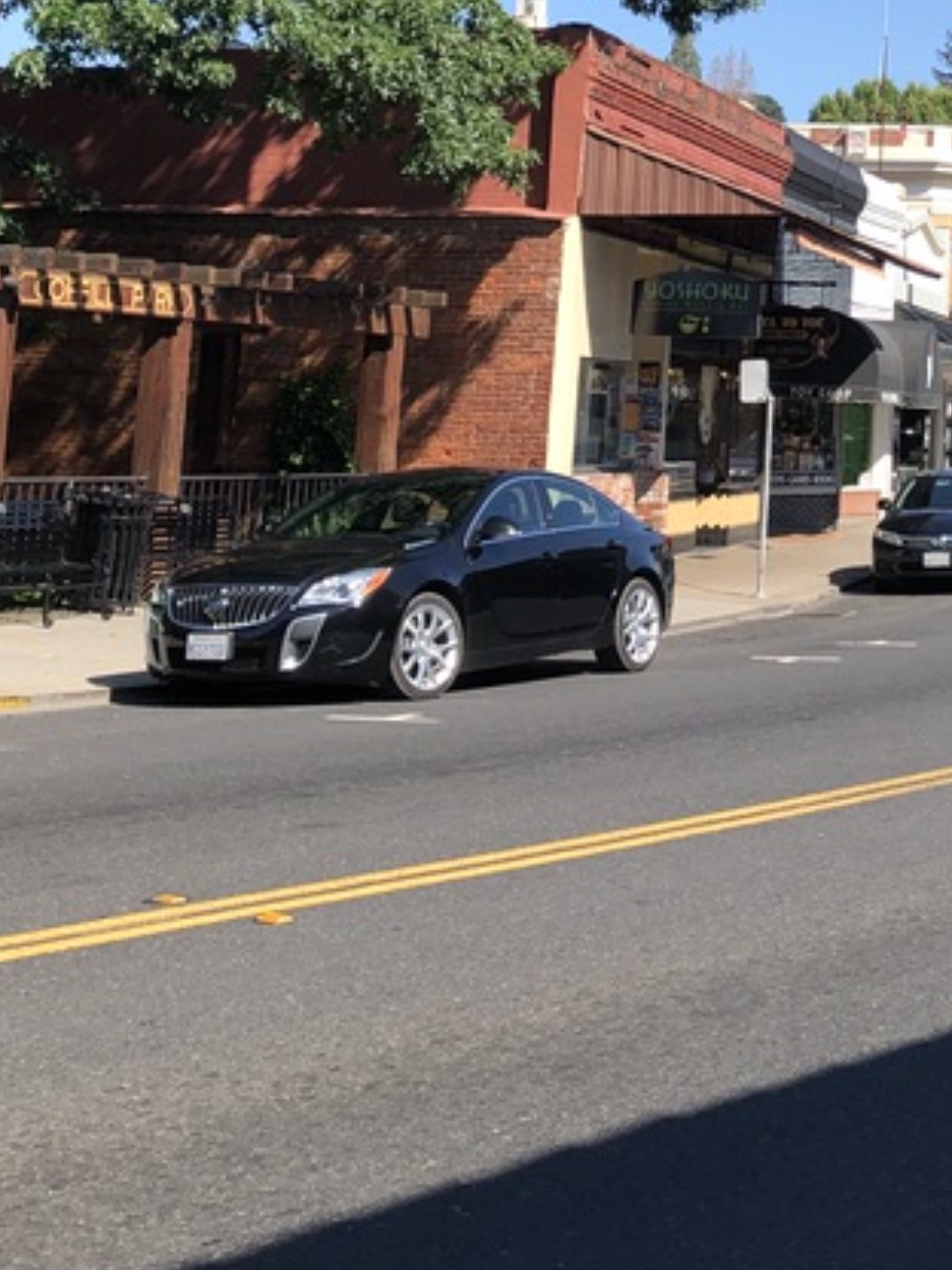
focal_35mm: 69
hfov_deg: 20.4
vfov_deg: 26.7
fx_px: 2530
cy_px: 15
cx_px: 1028
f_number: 1.8
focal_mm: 4
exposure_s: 1/1230
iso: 20
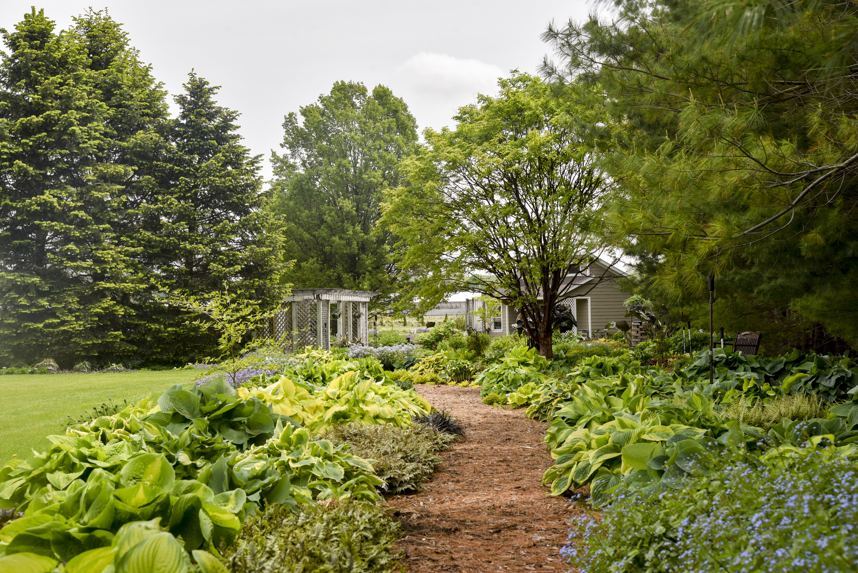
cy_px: 286
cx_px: 429
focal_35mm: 62
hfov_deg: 32.4
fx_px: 1478
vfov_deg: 21.9
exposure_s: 1/320
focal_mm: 62
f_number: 9
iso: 200
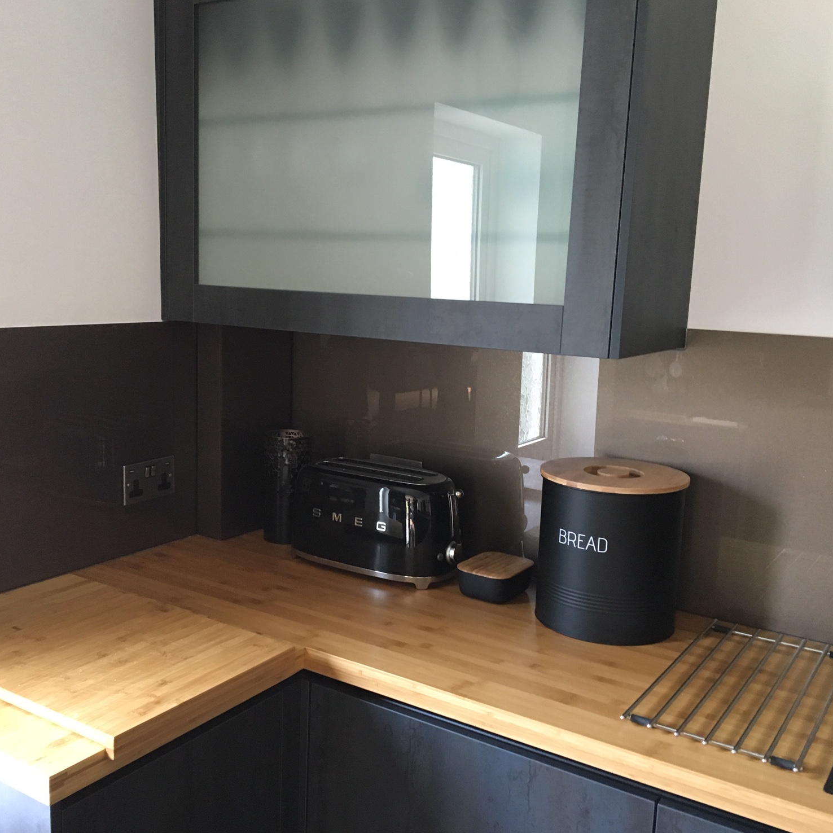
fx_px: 953
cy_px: 416
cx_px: 374
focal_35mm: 35
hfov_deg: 47.2
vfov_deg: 47.2
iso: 160
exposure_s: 1/33
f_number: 2.2
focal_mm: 4.15
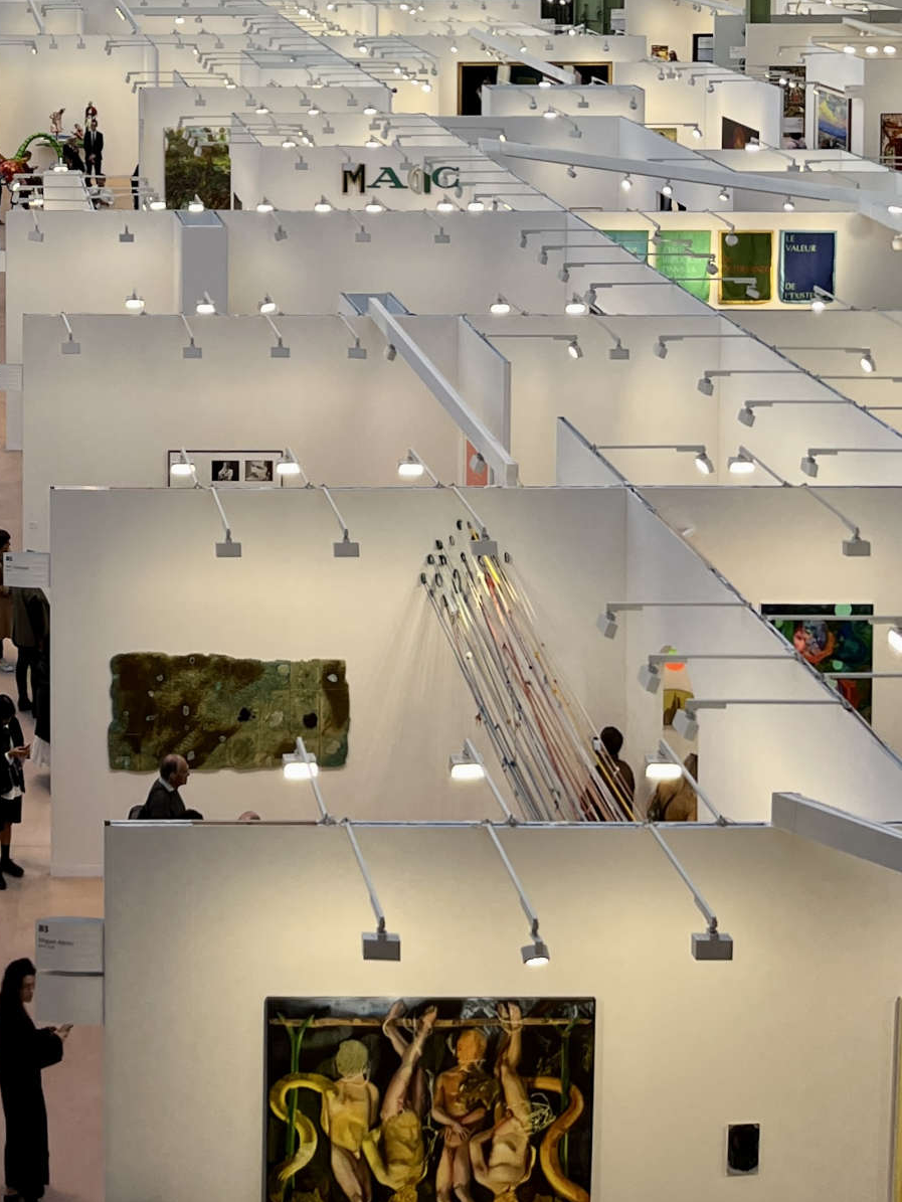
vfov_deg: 30.1
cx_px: -47
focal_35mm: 58
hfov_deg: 23.9
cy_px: -93
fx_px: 2014
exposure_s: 1/103
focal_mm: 5.1
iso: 32
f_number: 1.6
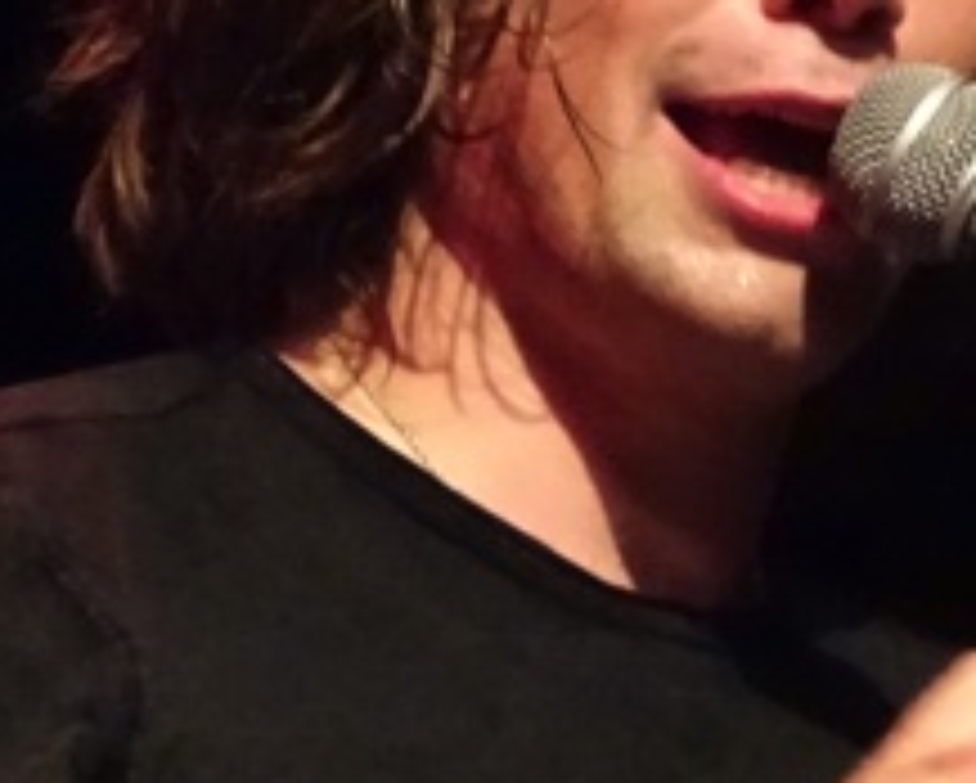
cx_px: 571
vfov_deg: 1.4
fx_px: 32902
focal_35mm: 1138
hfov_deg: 1.7
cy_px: 180
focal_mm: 66.39
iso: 3200
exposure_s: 1/50
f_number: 6.3
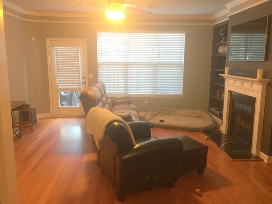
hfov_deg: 61.6
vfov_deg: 48.3
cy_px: 102
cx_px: 136
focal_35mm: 29
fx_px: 228
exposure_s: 1/15
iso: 32
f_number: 2.2
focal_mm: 4.15
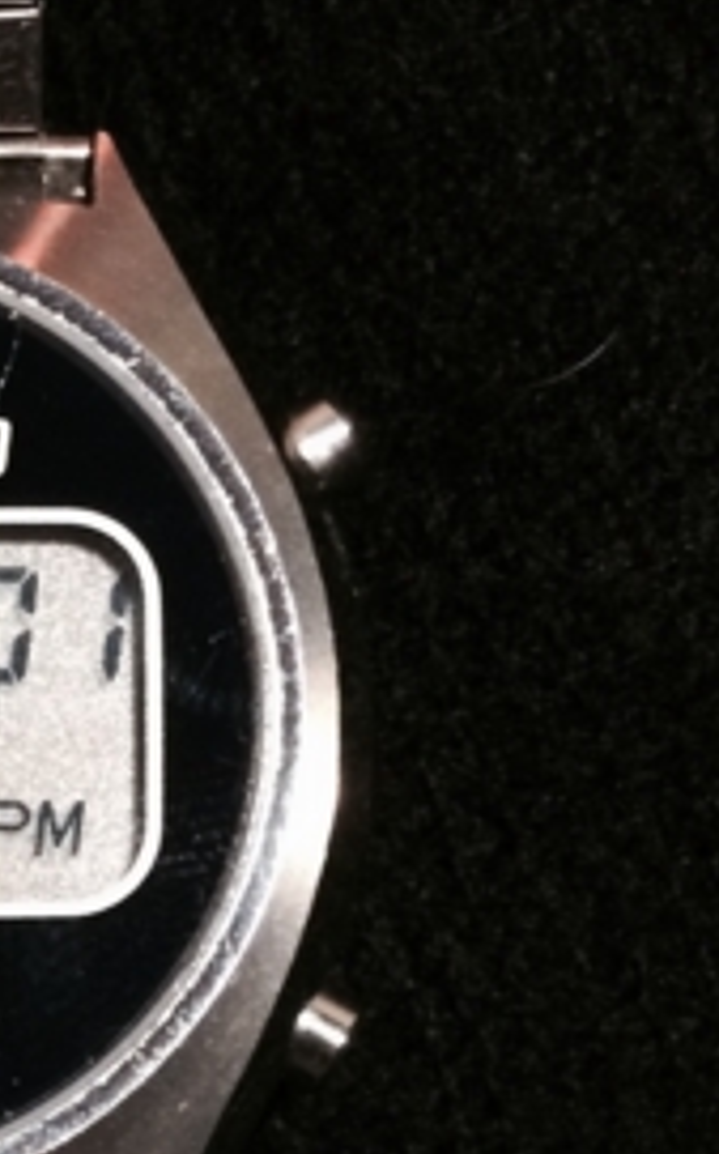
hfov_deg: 13.6
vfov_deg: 21.6
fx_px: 2952
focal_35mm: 94
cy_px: 1026
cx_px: -55
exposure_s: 1/15
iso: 320
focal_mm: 4.12
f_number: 2.2
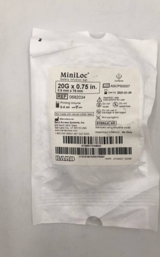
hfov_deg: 41.6
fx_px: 209
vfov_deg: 62.9
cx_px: 96
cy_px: 127
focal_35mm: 30
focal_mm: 3.99
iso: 32
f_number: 1.8
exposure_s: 1/60
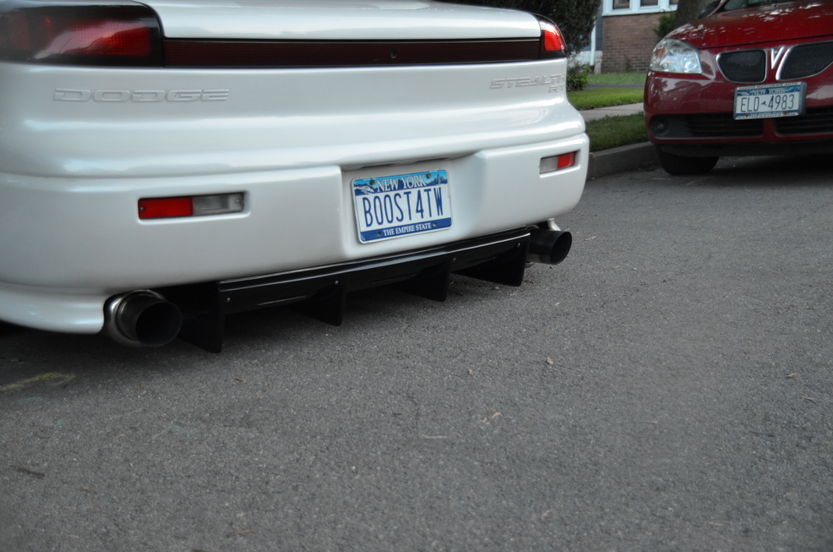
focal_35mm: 48
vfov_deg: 28.0
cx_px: 416
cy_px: 276
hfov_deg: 41.2
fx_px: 1108
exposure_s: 1/60
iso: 1000
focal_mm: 32
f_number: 4
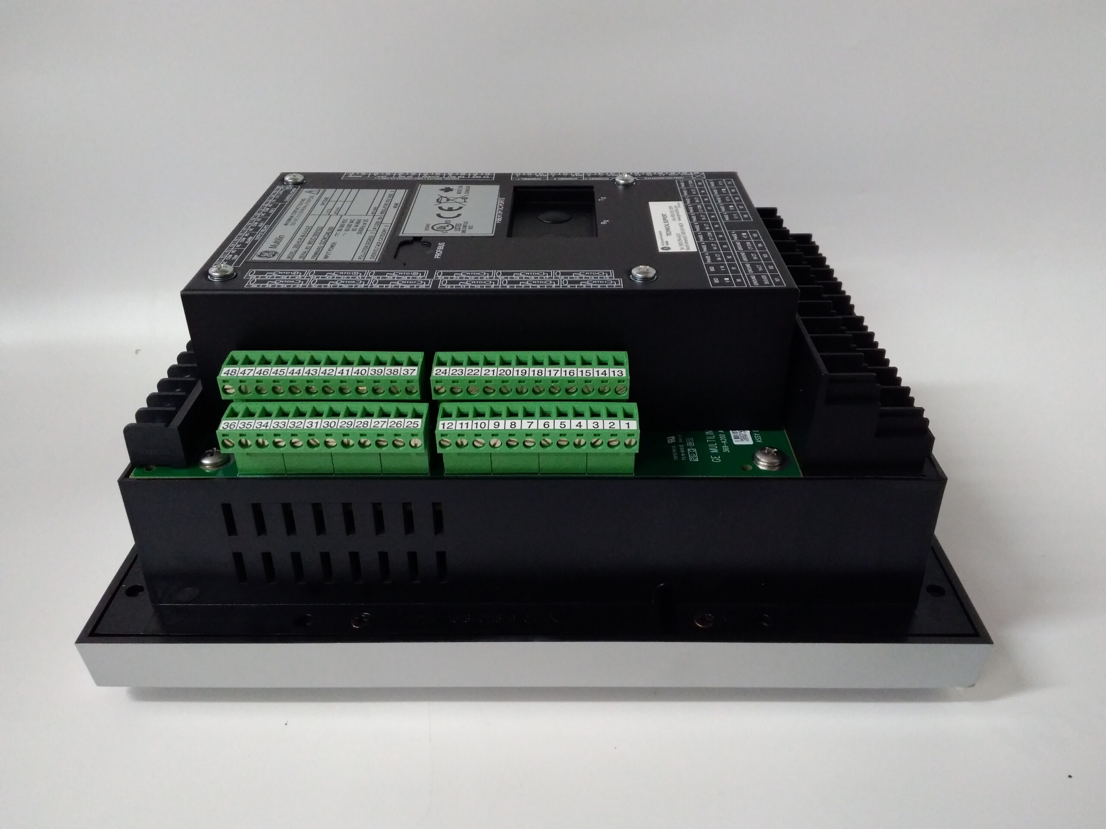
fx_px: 863
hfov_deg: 65.3
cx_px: 553
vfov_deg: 51.4
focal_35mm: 27
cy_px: 414
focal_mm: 3.79
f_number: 2
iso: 532
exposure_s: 1/33
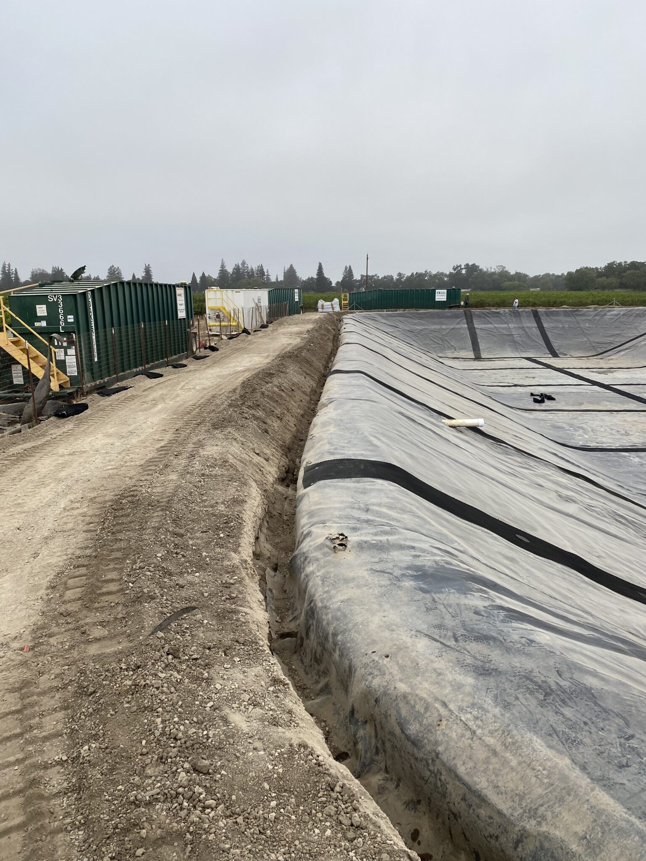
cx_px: 323
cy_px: 430
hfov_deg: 53.1
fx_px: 647
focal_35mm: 26
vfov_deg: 67.3
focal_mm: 4.25
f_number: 1.8
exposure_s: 1/772
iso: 32
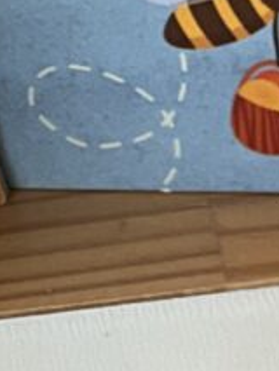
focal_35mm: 555
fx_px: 5958
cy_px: 624
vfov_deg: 3.6
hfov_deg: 2.6
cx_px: 820
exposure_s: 1/121
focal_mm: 9
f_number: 2.8
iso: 25
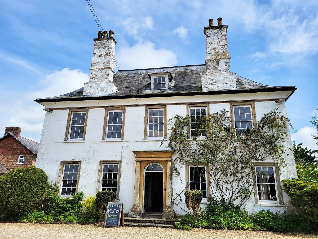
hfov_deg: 67.3
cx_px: 159
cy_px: 120
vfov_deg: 53.1
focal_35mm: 26
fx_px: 239
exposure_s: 1/2745
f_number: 1.8
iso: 40
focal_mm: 5.4
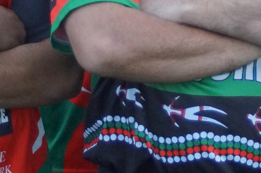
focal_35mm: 190
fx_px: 1374
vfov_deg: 7.1
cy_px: -83
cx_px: 274
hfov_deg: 10.7
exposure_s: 1/160
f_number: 4
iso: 2000
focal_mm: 35
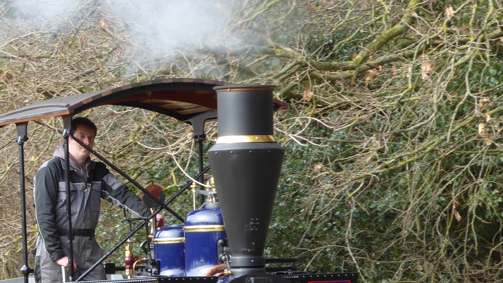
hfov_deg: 7.1
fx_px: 4068
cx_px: 23
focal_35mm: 305
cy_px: 289
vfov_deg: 4.0
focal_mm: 24.2
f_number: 5.6
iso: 125
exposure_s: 1/60
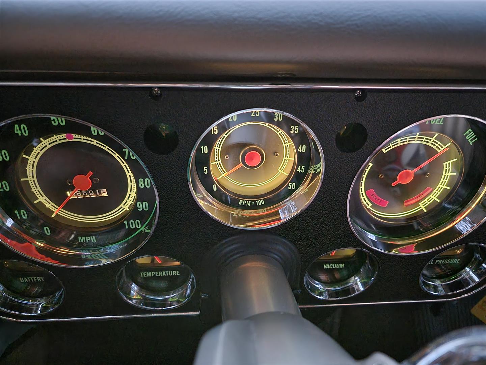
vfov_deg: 56.8
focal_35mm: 24
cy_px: 182
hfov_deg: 71.6
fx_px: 337
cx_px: 243
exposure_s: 1/6
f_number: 1.8
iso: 2000
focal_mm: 6.7
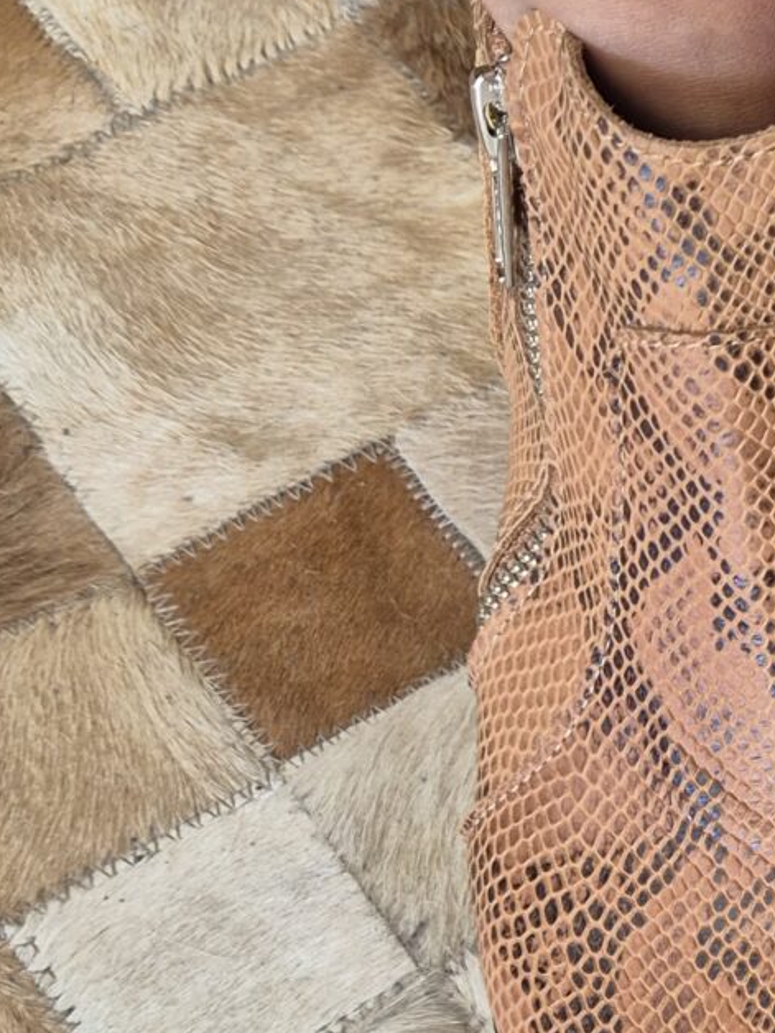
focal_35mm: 75
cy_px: 850
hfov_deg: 17.2
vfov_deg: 25.5
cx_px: 1246
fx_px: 2239
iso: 200
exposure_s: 1/100
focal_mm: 5.4
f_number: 1.8
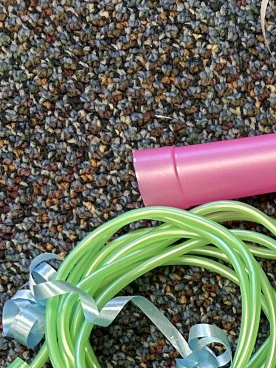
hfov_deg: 12.8
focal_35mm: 105
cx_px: 501
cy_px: 626
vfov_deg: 16.3
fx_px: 1117
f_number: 1.5
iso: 125
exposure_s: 1/60
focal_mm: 5.7
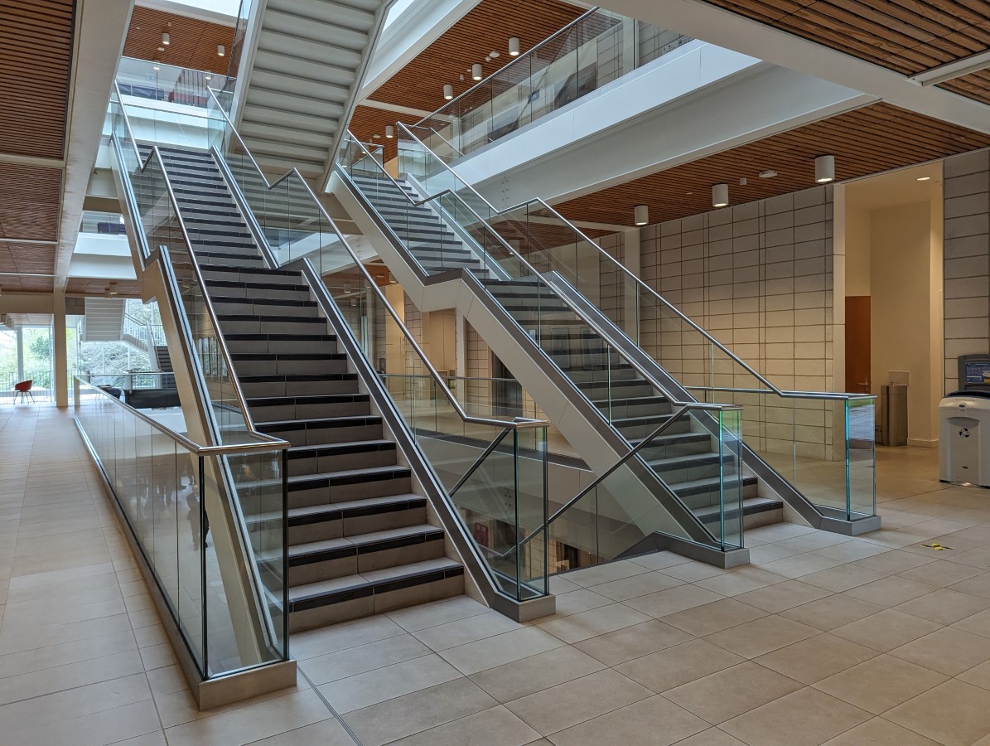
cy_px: 373
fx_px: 687
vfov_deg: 56.9
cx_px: 495
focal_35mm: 24
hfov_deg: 71.5
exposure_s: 1/444
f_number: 1.85
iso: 381
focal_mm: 6.81
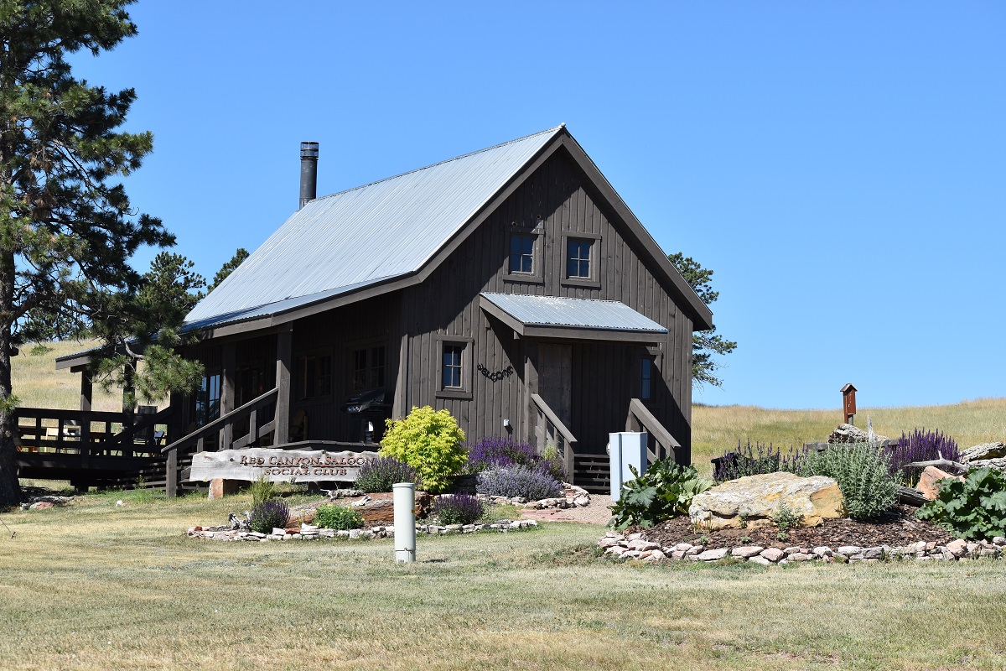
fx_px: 2850
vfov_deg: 13.4
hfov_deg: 20.0
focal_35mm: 102
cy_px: 336
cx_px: 503
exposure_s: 1/400
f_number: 10
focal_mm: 68
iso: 200
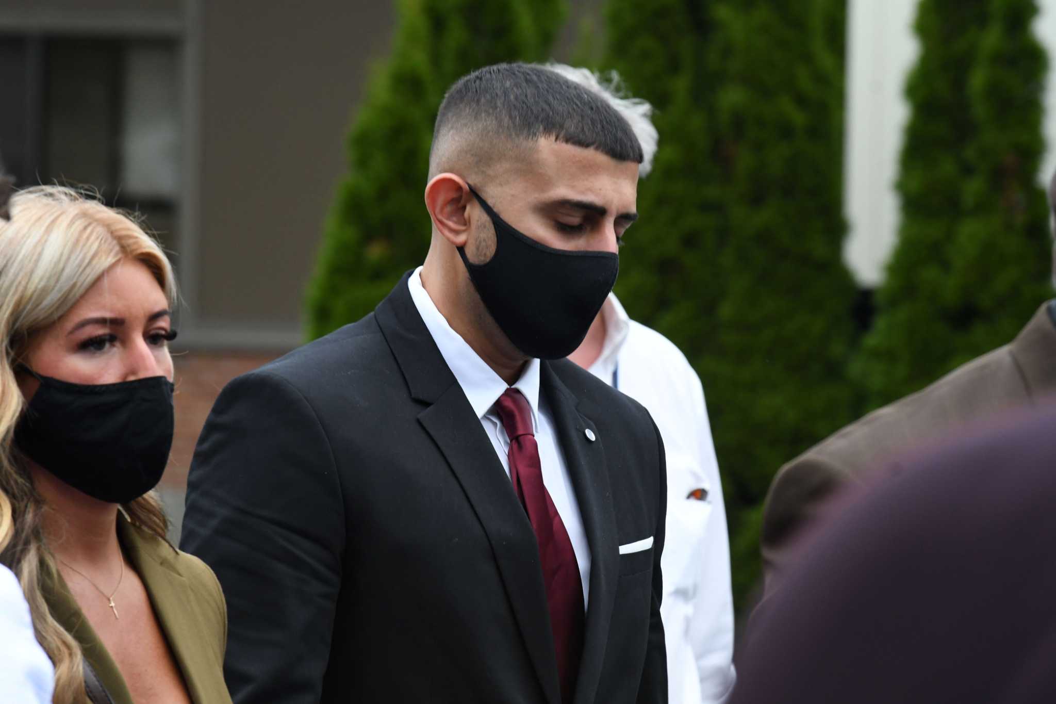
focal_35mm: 248
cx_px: 528
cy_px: 352
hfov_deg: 8.3
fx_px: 7259
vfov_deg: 5.6
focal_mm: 165
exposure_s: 1/320
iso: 1250
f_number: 8
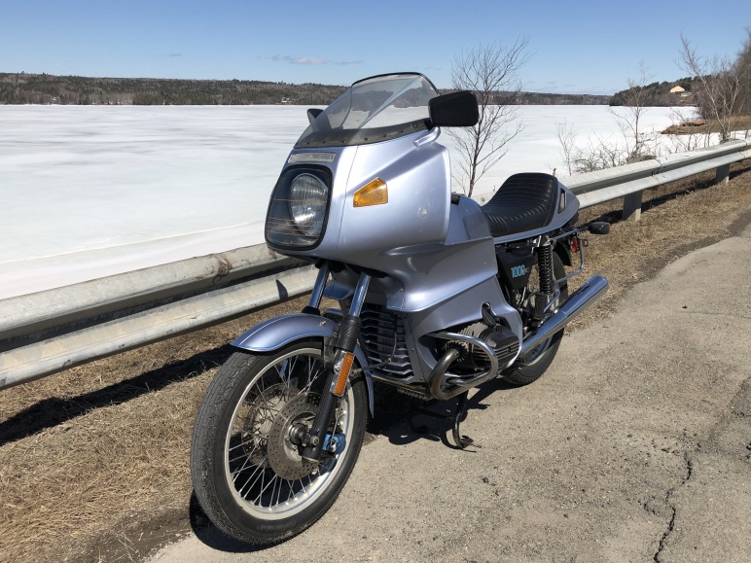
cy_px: 278
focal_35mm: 29
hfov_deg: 61.7
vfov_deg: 48.2
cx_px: 372
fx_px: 629
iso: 20
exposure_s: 1/4000
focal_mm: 3.99
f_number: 1.8
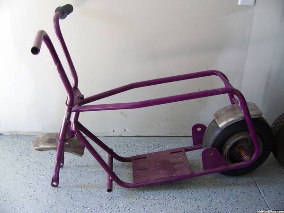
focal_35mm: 36
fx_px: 295
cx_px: 142
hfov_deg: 51.4
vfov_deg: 39.7
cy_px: 106
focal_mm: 5.85
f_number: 2.8
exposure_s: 1/30
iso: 100
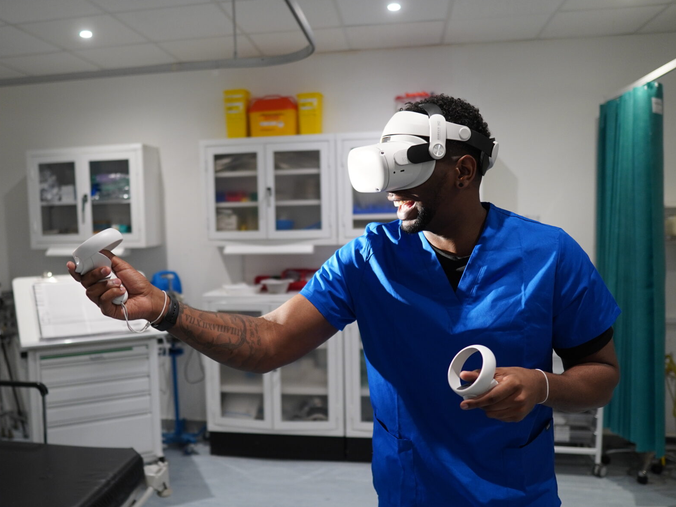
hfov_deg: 59.6
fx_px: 586
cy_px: 270
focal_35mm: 30
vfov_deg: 46.8
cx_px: 283
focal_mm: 16
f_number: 1.4
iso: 400
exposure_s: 1/160
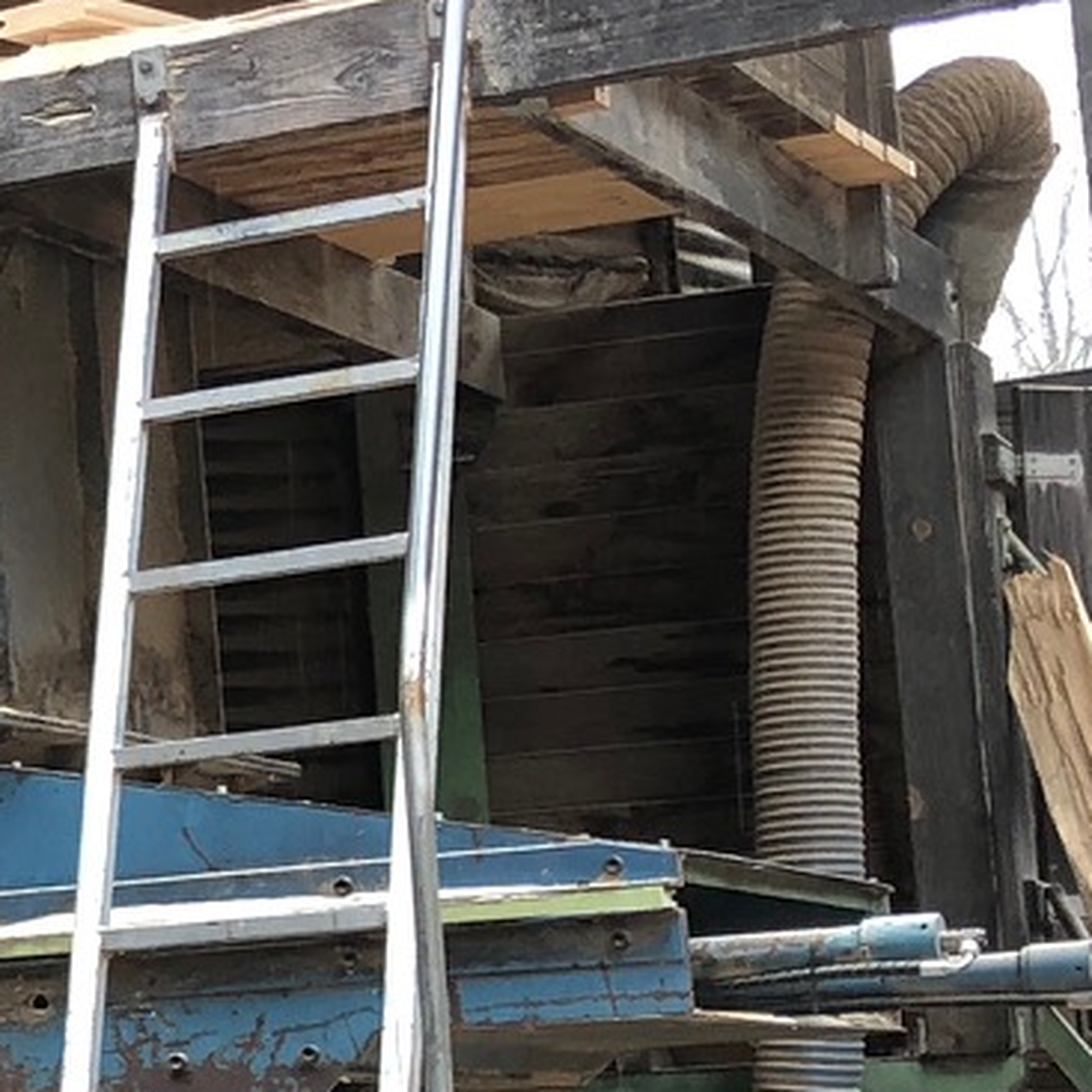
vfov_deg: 12.8
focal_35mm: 136
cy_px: 738
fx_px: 4854
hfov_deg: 11.3
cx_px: -1271
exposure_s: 1/82
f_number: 1.8
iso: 32
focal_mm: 4
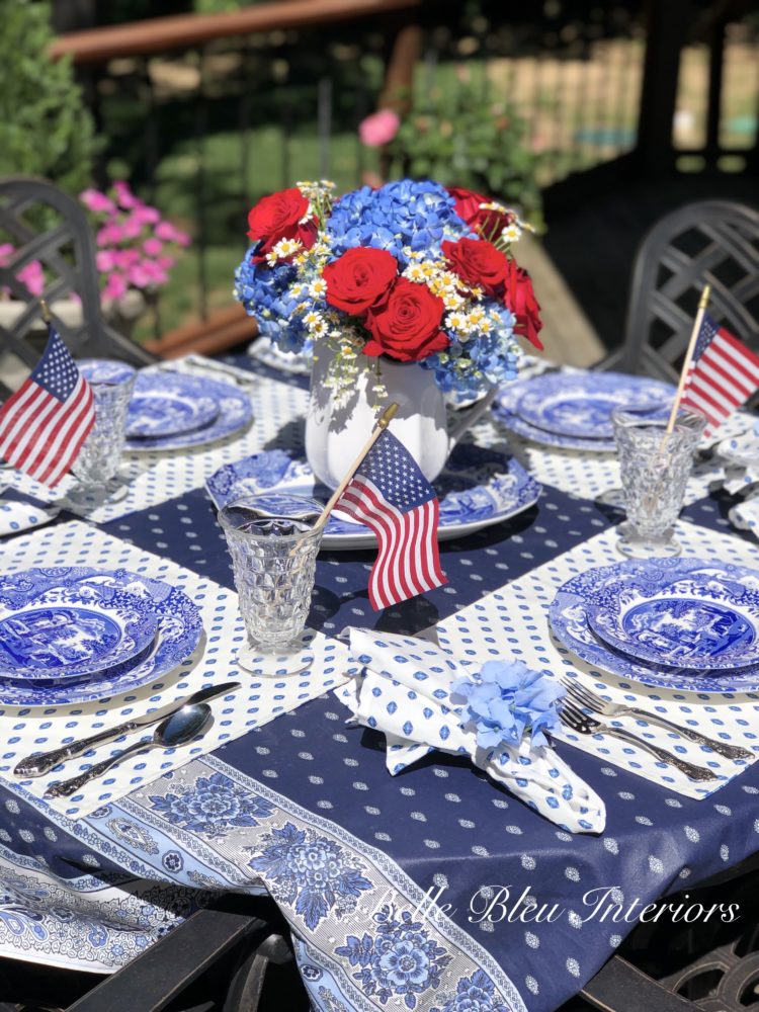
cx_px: 380
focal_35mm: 57
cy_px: 506
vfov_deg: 33.8
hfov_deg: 25.7
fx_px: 1666
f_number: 2.8
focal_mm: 6.6
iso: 20
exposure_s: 1/1389
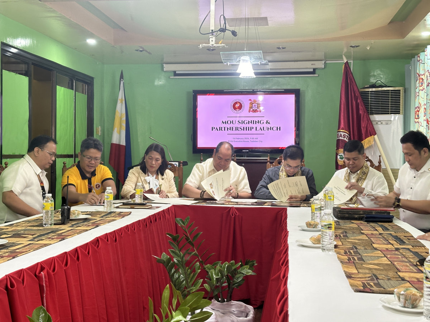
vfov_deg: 30.3
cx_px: 215
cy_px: 161
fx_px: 596
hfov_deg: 39.7
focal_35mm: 48
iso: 80
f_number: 1.78
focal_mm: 6.86
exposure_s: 1/53
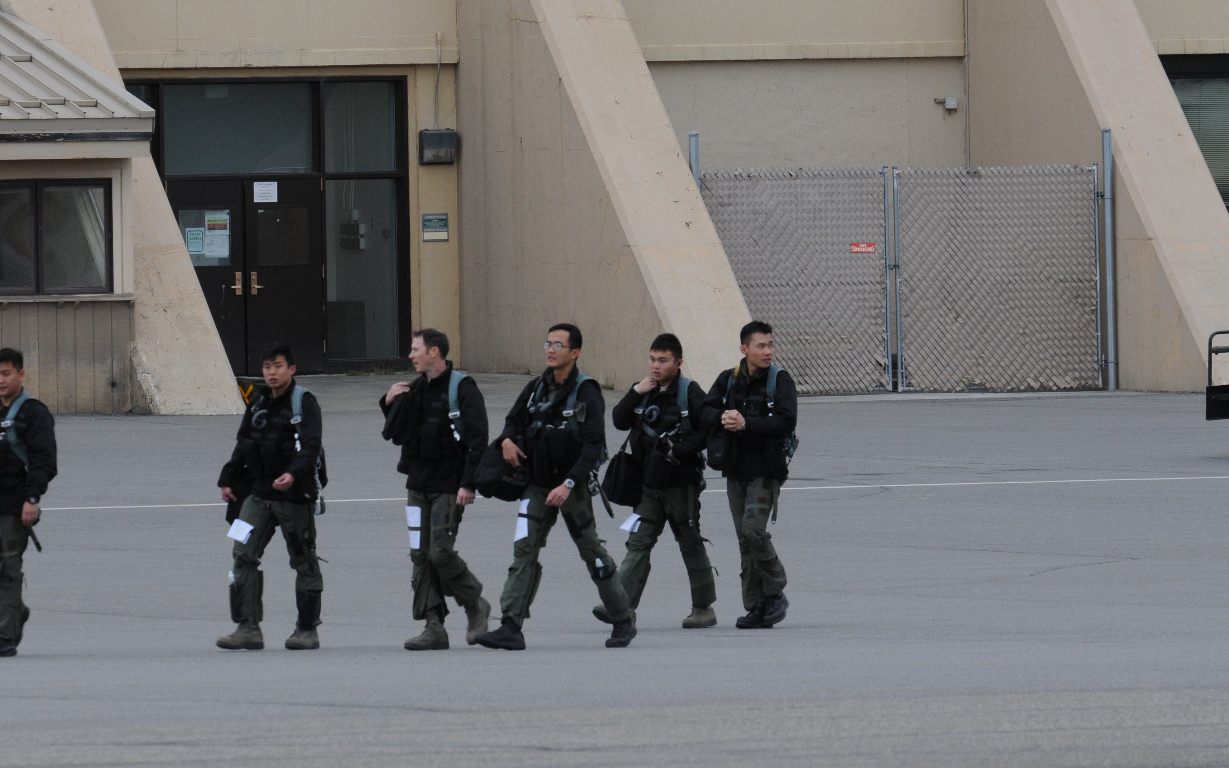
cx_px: 485
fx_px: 13622
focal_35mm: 407
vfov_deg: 3.2
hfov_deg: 5.2
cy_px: 212
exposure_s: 1/250
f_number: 9
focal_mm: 195
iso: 500
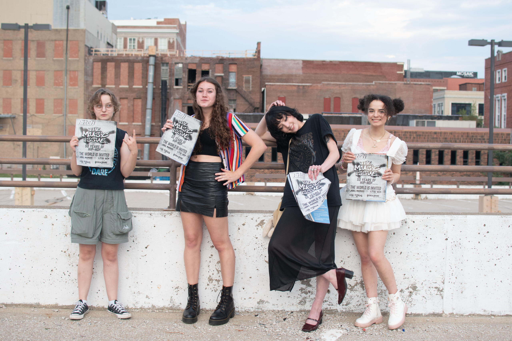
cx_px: 256
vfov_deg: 25.8
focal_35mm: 52
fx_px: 747
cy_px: 170
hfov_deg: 37.8
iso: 400
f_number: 5
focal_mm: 35
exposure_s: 1/250
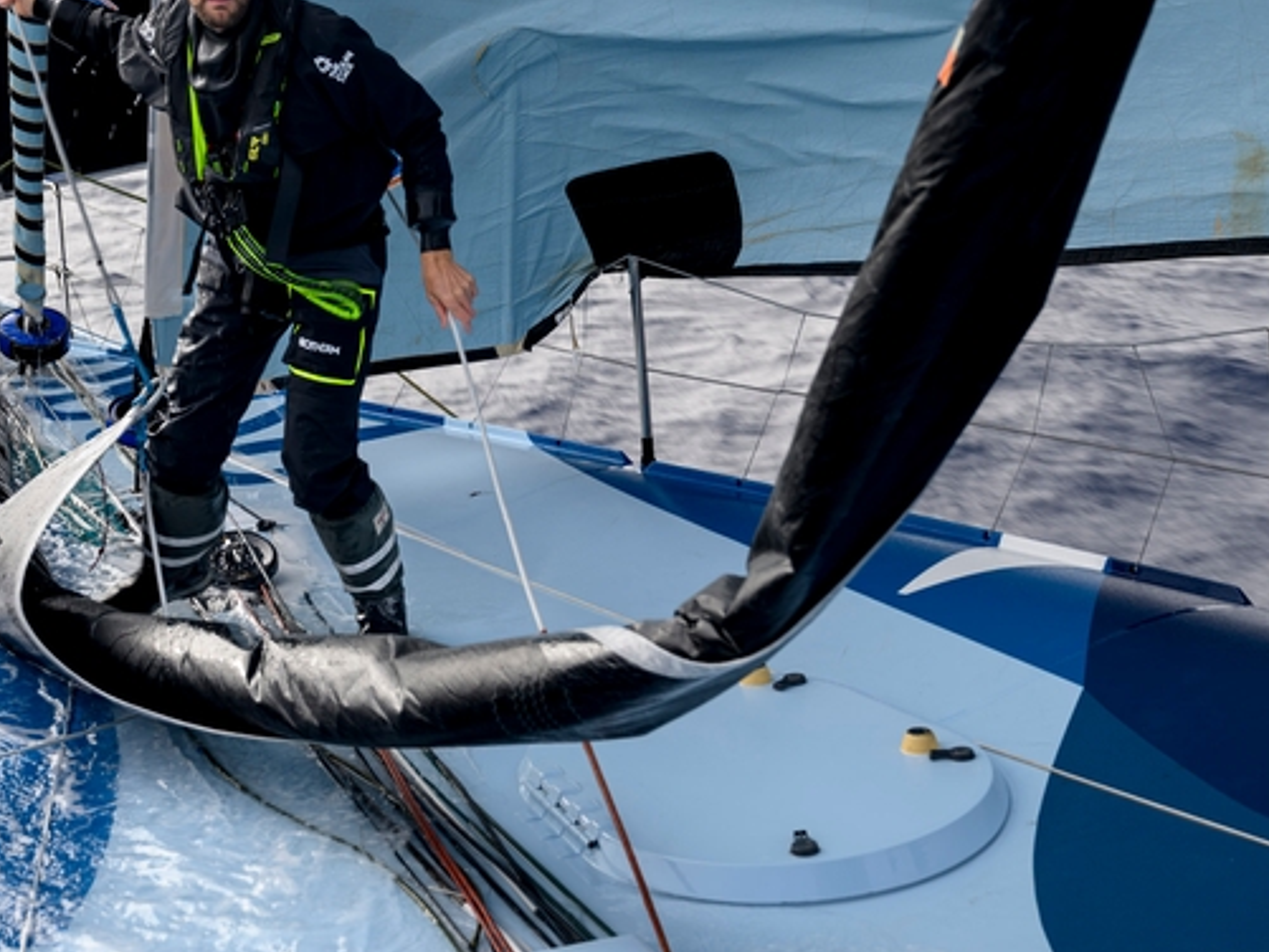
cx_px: 648
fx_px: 2310
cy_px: 339
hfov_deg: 30.7
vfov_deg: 23.2
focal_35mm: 63
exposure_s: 1/80
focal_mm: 38
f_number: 4
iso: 32
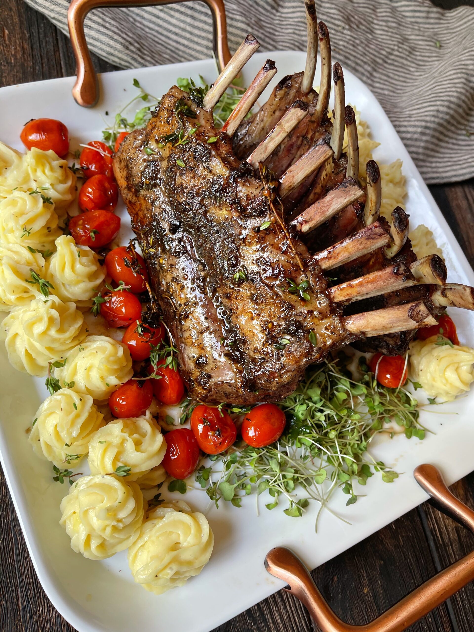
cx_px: 237
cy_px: 316
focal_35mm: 26
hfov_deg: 53.1
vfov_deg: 67.3
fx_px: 475
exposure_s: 1/102
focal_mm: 5.1
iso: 125
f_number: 1.6
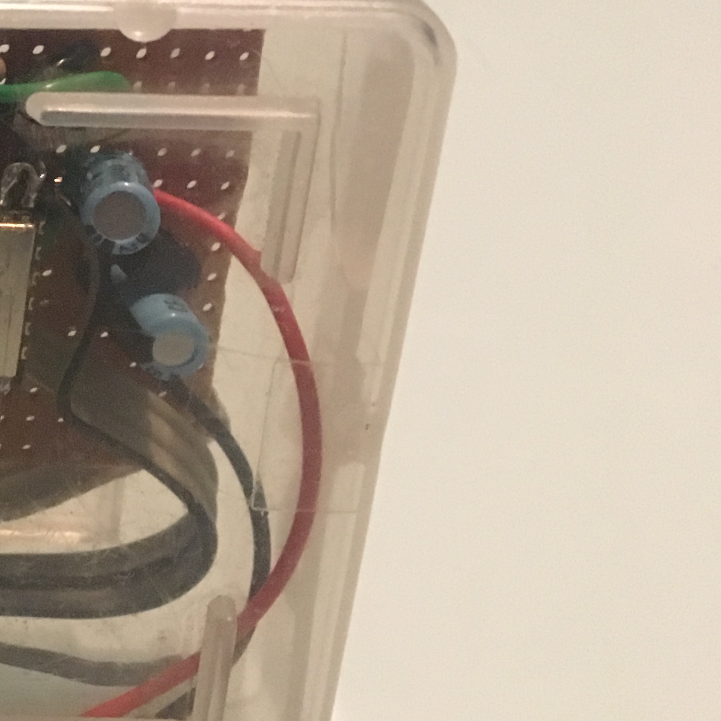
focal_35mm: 78
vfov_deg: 21.9
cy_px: 157
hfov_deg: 19.4
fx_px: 1838
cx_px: -358
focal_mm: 4.15
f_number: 2.2
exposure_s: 1/17
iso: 250
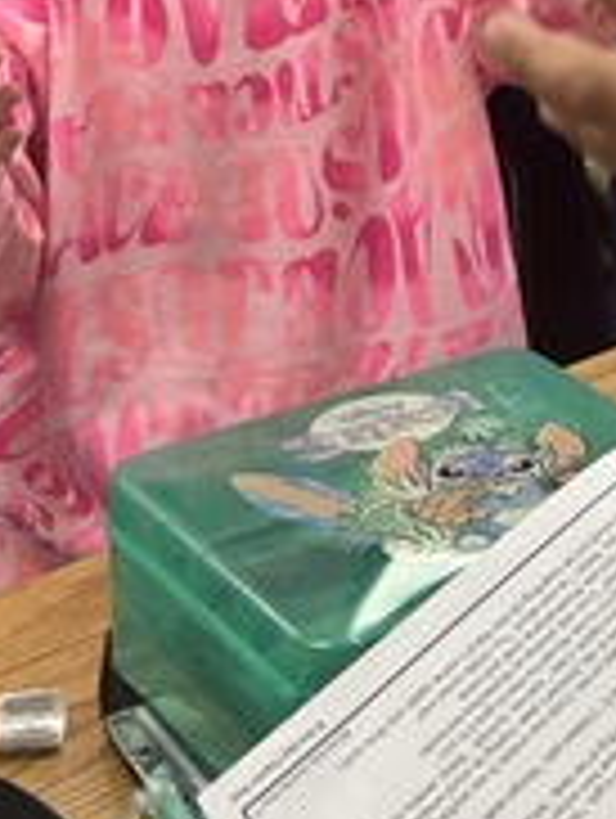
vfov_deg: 14.3
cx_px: 940
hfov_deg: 12.4
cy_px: -842
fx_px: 2699
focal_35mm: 114
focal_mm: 5.7
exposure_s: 1/60
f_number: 1.5
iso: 100
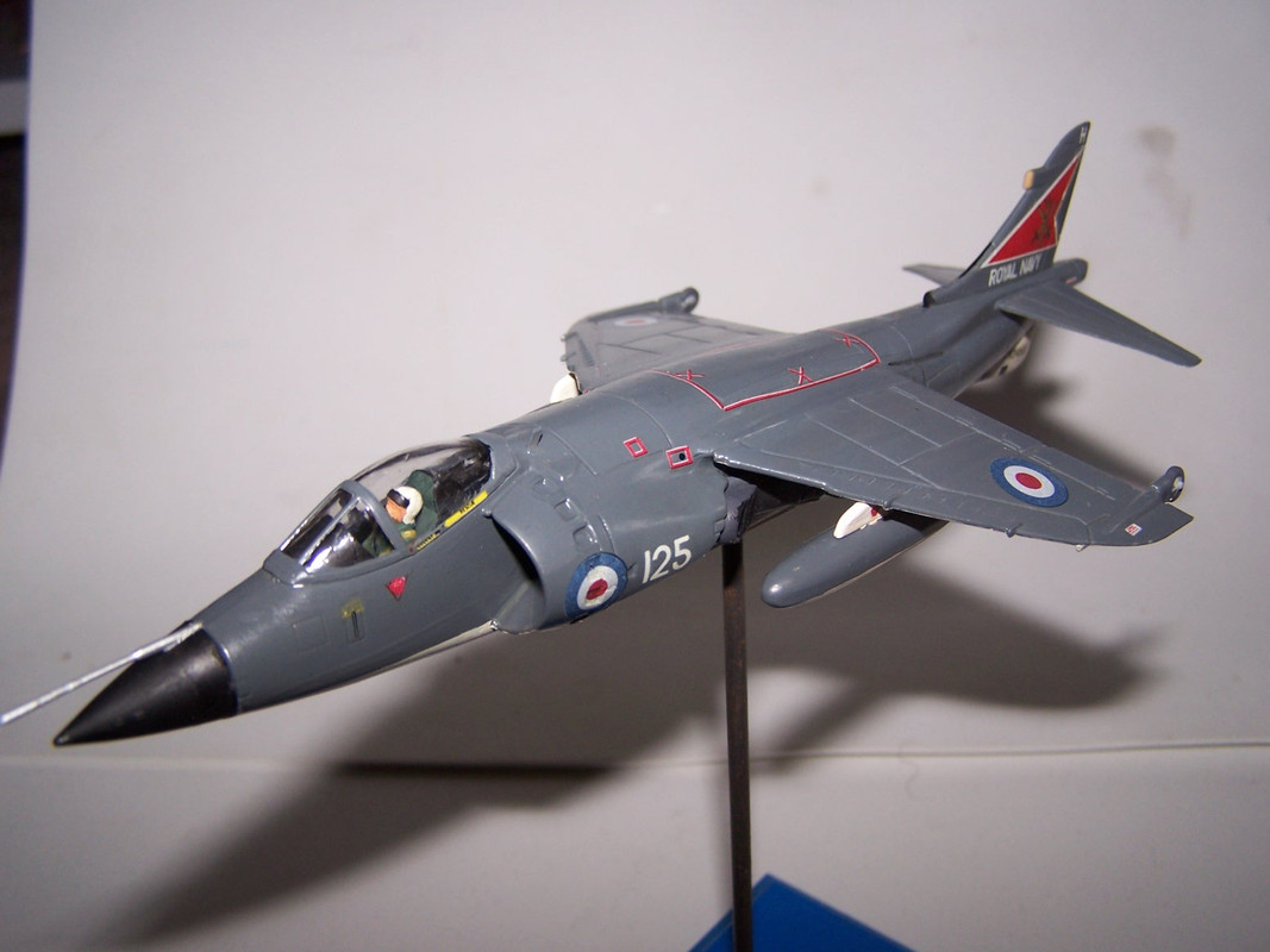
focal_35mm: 38
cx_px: 635
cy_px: 476
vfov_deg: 37.7
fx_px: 1394
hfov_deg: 49.0
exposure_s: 1/60
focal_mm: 6.3
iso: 80
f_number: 2.8
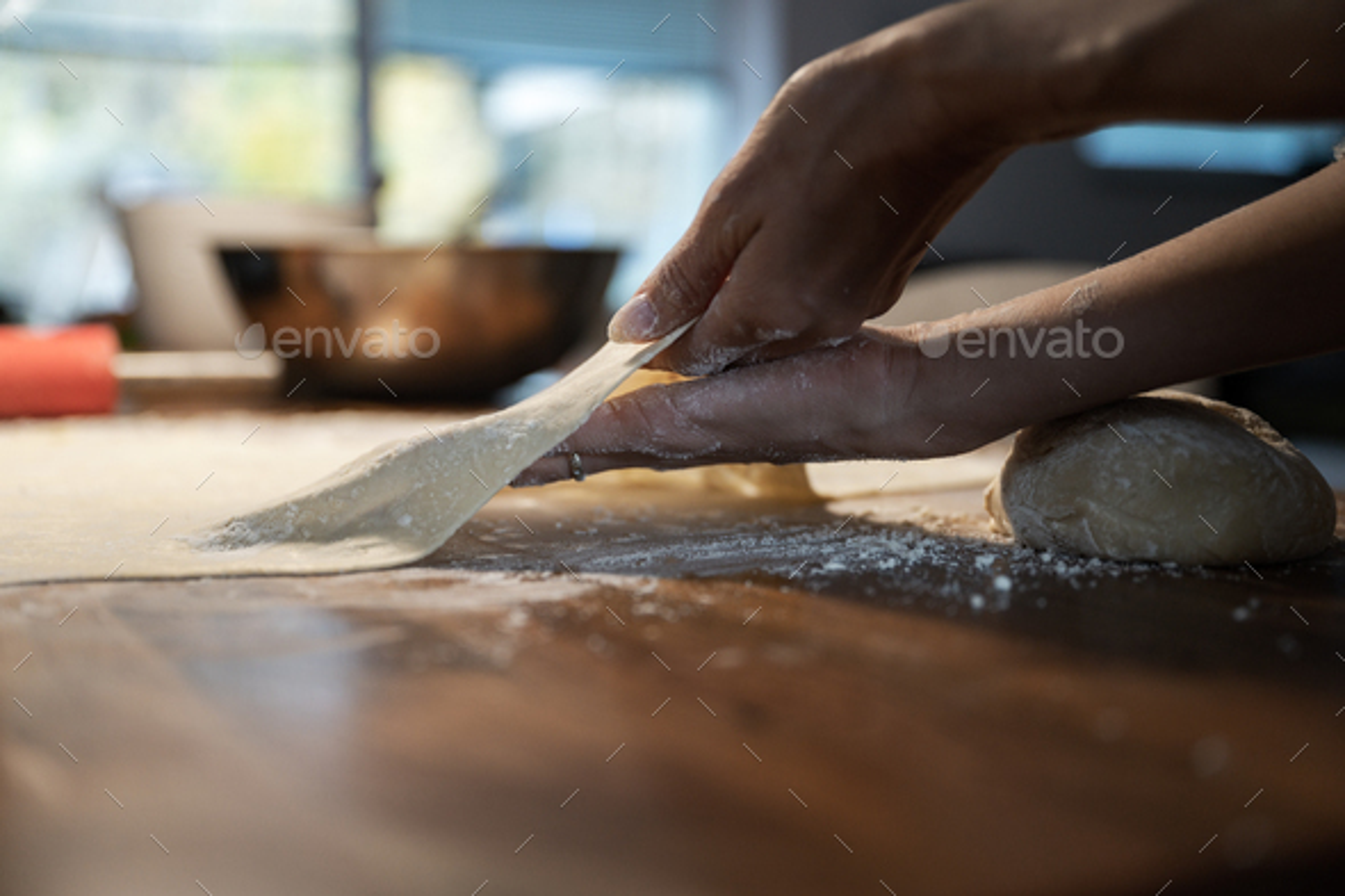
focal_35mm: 44
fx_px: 1643
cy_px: 448
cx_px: 672
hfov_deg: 44.5
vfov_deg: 30.5
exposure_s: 1/250
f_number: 2.8
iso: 400
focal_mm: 44
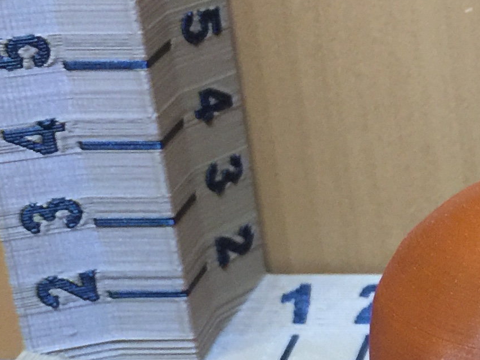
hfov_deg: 16.4
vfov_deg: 13.1
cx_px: 690
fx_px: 1539
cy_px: 374
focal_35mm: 111
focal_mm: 4.15
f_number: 2.2
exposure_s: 1/10
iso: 100
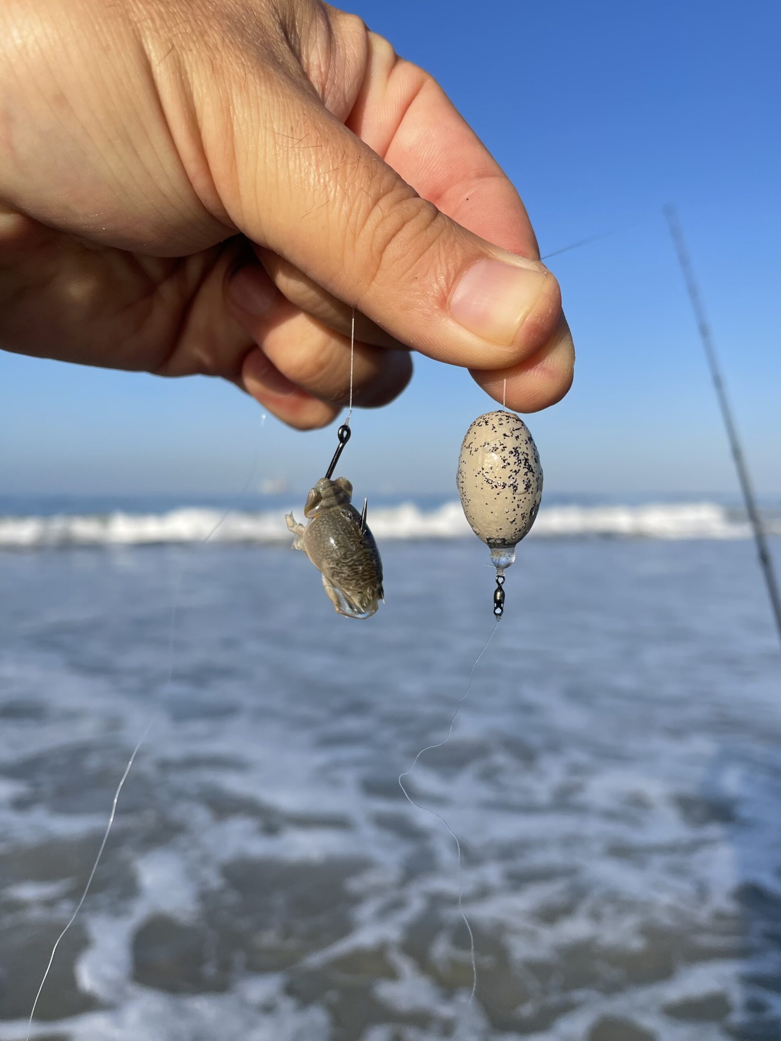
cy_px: 520
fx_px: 782
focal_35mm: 26
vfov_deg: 67.3
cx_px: 390
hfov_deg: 53.1
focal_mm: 4.2
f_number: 1.6
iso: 32
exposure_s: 1/3610
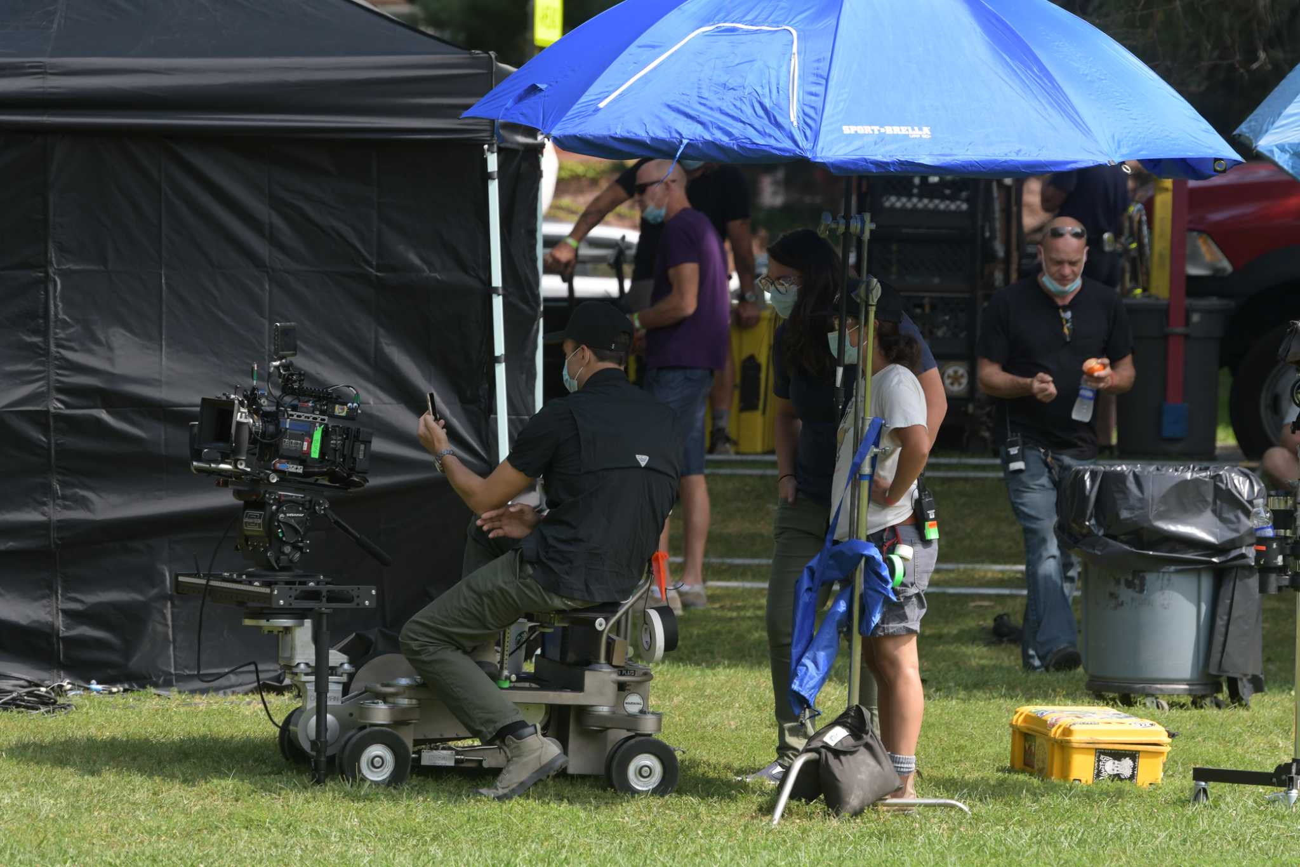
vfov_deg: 4.6
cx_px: 650
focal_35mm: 300
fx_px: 10832
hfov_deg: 6.9
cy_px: 434
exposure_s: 1/500
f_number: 5.6
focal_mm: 200
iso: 320
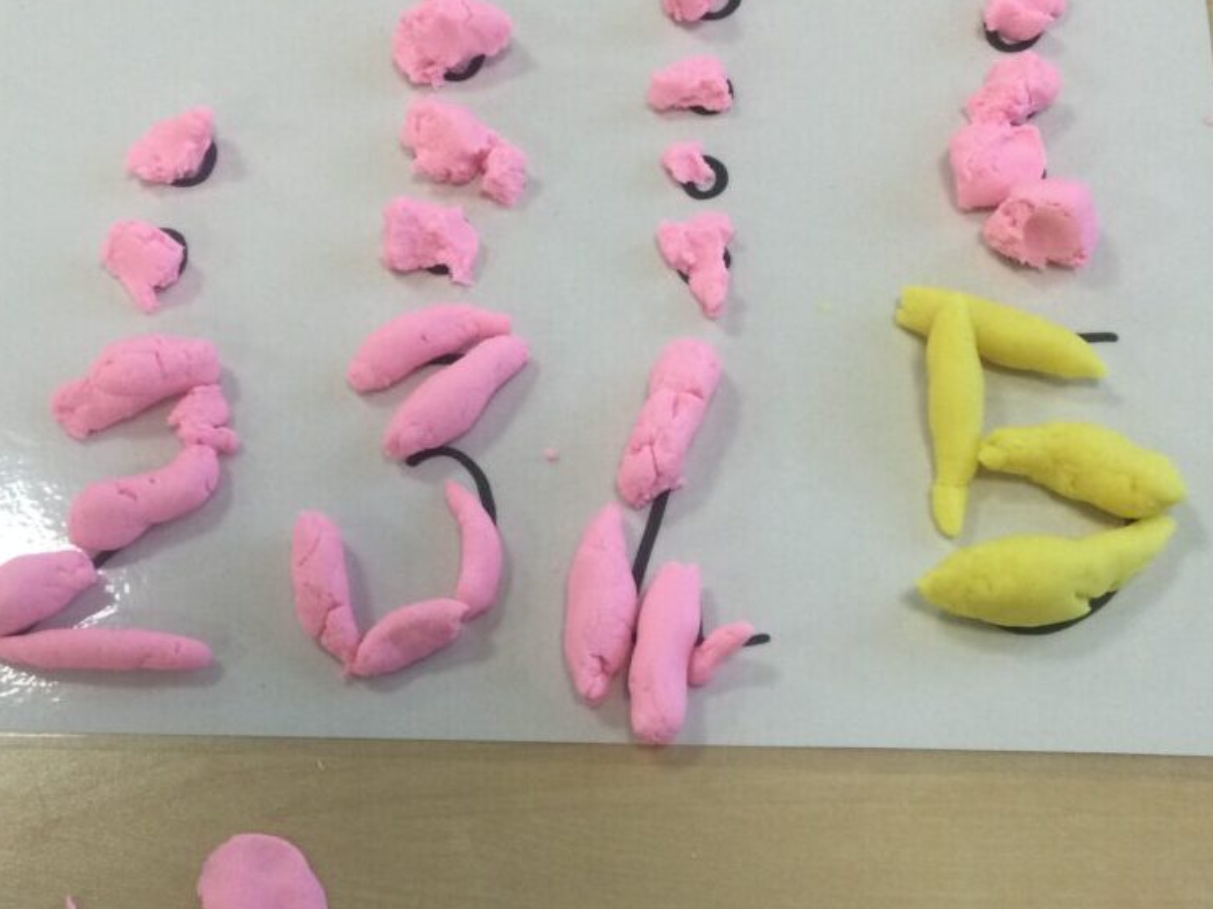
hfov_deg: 36.8
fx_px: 1822
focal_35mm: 52
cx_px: 609
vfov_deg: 27.9
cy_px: 592
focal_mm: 3.3
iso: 80
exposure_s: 1/33
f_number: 2.4
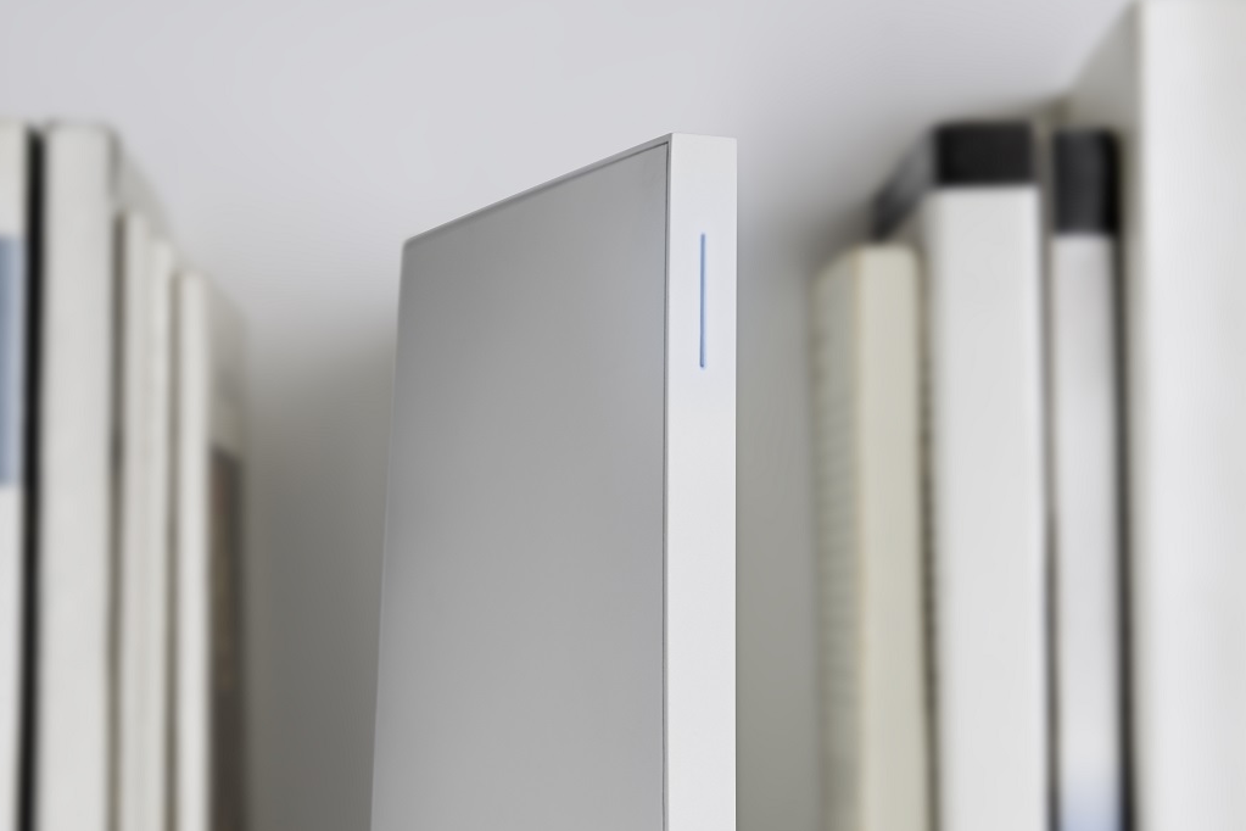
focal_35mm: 117
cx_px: 544
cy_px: 541
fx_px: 4049
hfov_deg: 17.5
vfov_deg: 11.7
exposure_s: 1/15
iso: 100
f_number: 7.1
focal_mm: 65
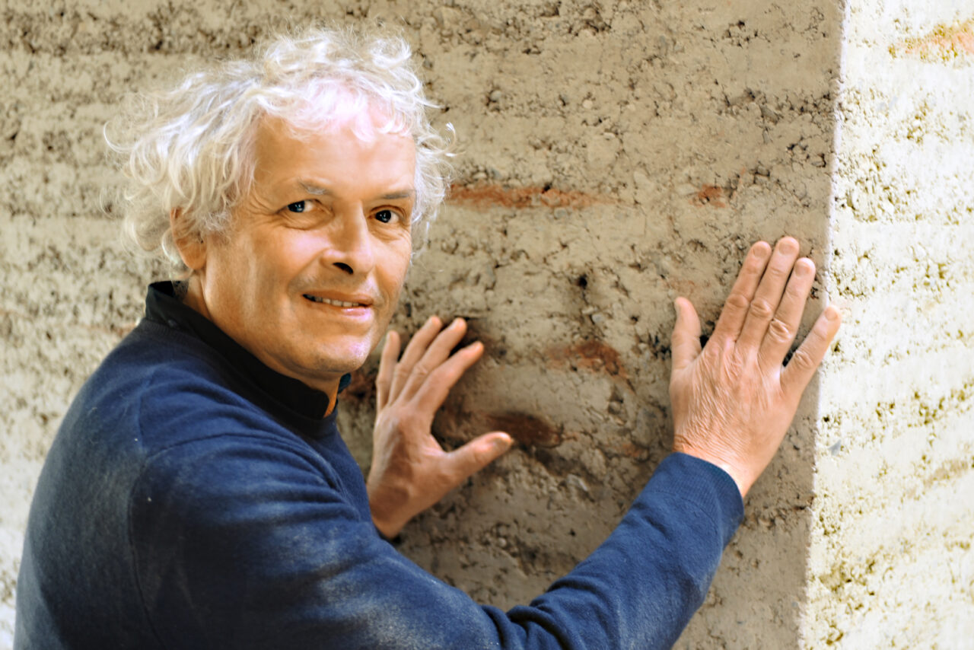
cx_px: 487
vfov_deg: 31.9
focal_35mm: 42
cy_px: 325
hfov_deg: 46.4
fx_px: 1137
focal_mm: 42
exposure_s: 1/40
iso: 640
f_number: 3.2
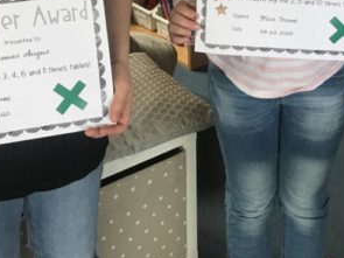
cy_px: -55
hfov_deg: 26.4
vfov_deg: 19.0
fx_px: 725
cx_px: 247
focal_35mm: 73
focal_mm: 3.99
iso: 20
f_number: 1.8
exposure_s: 1/36
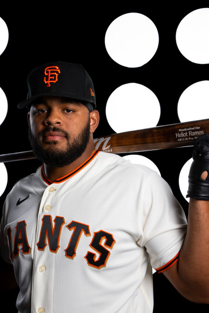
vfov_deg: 32.4
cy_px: 156
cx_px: 60
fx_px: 539
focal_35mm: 62
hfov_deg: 21.8
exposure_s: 1/250
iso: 100
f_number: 11
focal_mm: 41
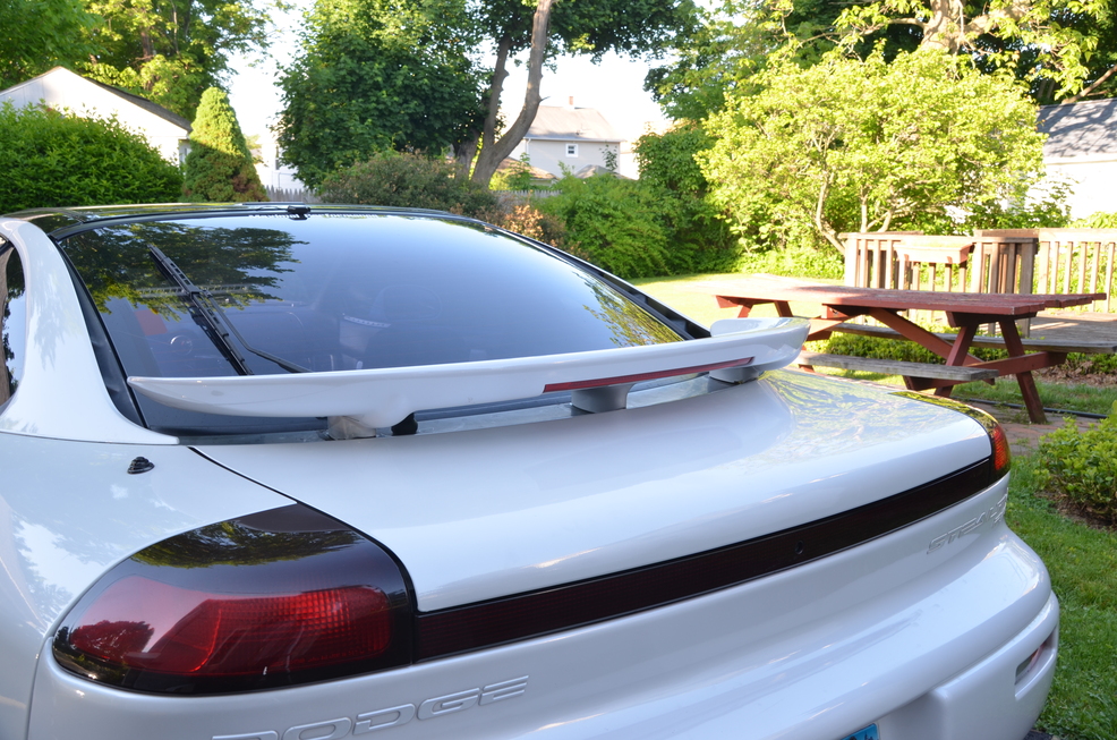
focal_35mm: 33
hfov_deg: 57.3
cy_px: 370
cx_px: 558
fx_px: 1022
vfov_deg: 39.8
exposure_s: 1/13
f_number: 10
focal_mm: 22
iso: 100
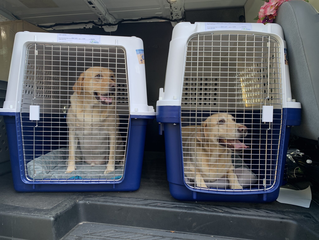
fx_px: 240
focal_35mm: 26
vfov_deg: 53.1
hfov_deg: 67.3
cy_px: 120
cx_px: 160
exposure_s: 1/121
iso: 40
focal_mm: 4.25
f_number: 1.8
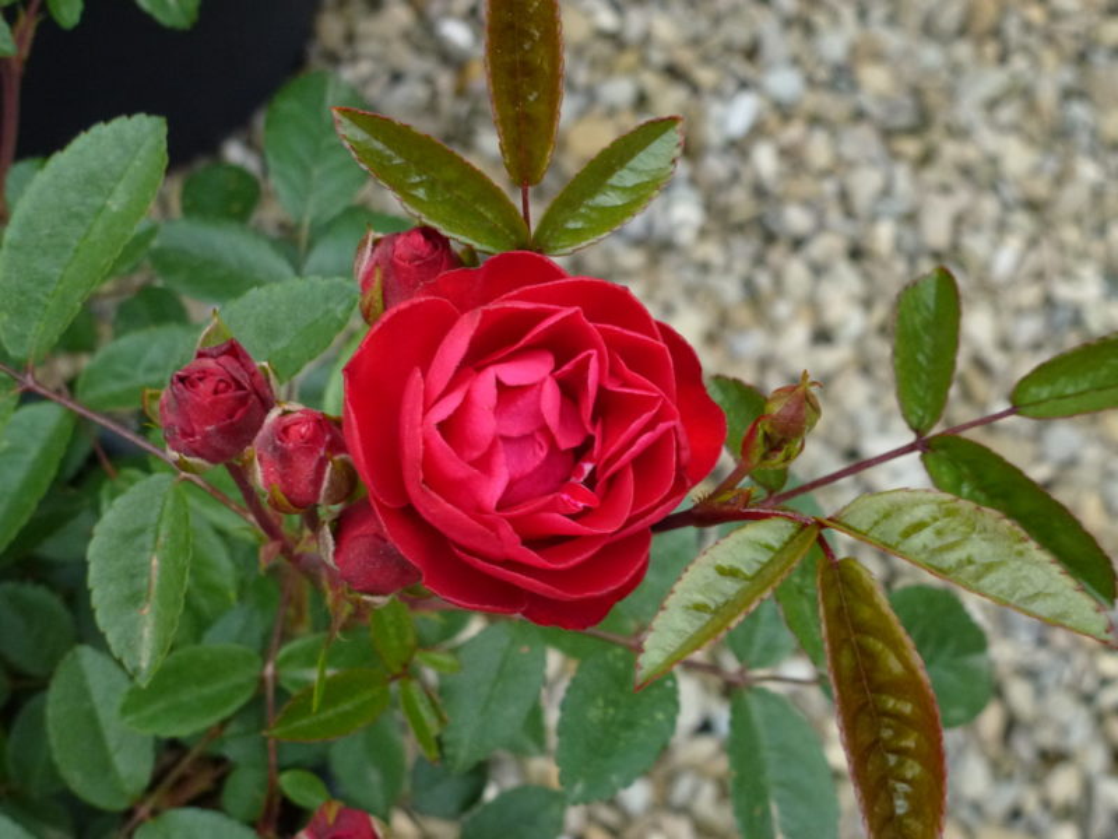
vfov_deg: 19.4
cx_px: 559
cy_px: 420
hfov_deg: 25.7
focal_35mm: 76
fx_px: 2455
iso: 320
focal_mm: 13.6
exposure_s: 1/80
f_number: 4.7
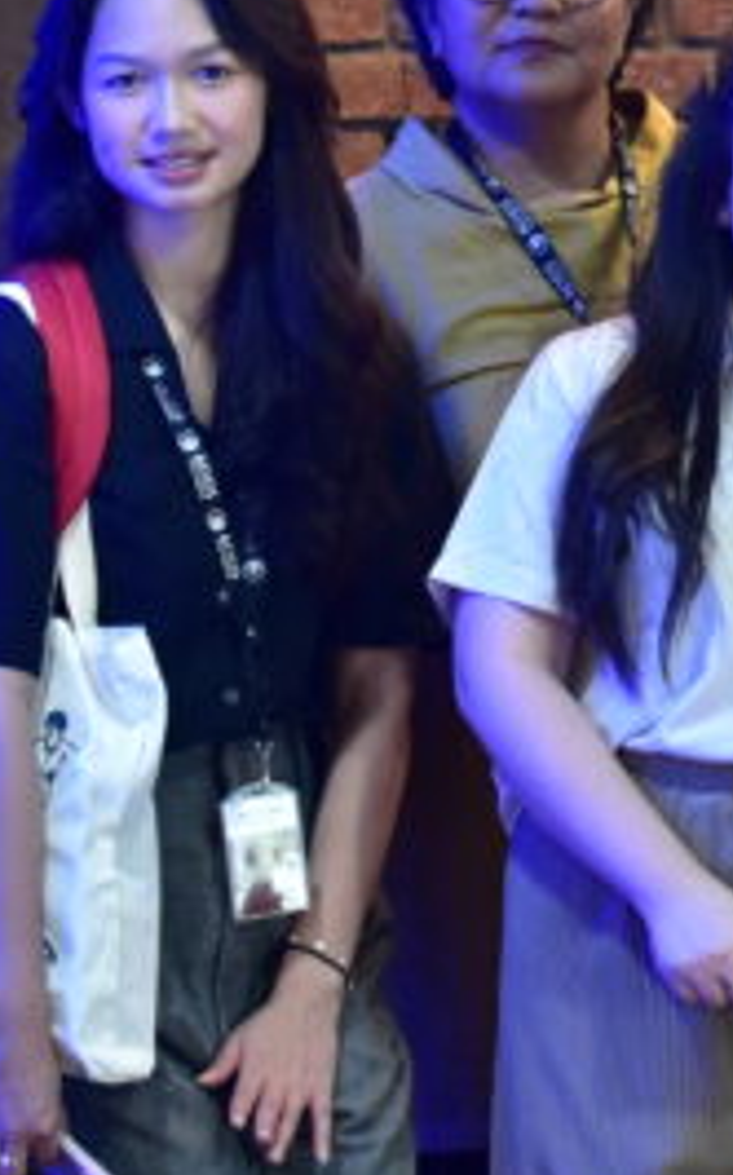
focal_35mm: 275
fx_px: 8799
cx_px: 1863
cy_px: 274
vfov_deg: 7.6
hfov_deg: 4.6
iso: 4500
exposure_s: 1/180
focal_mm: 70
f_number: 2.8
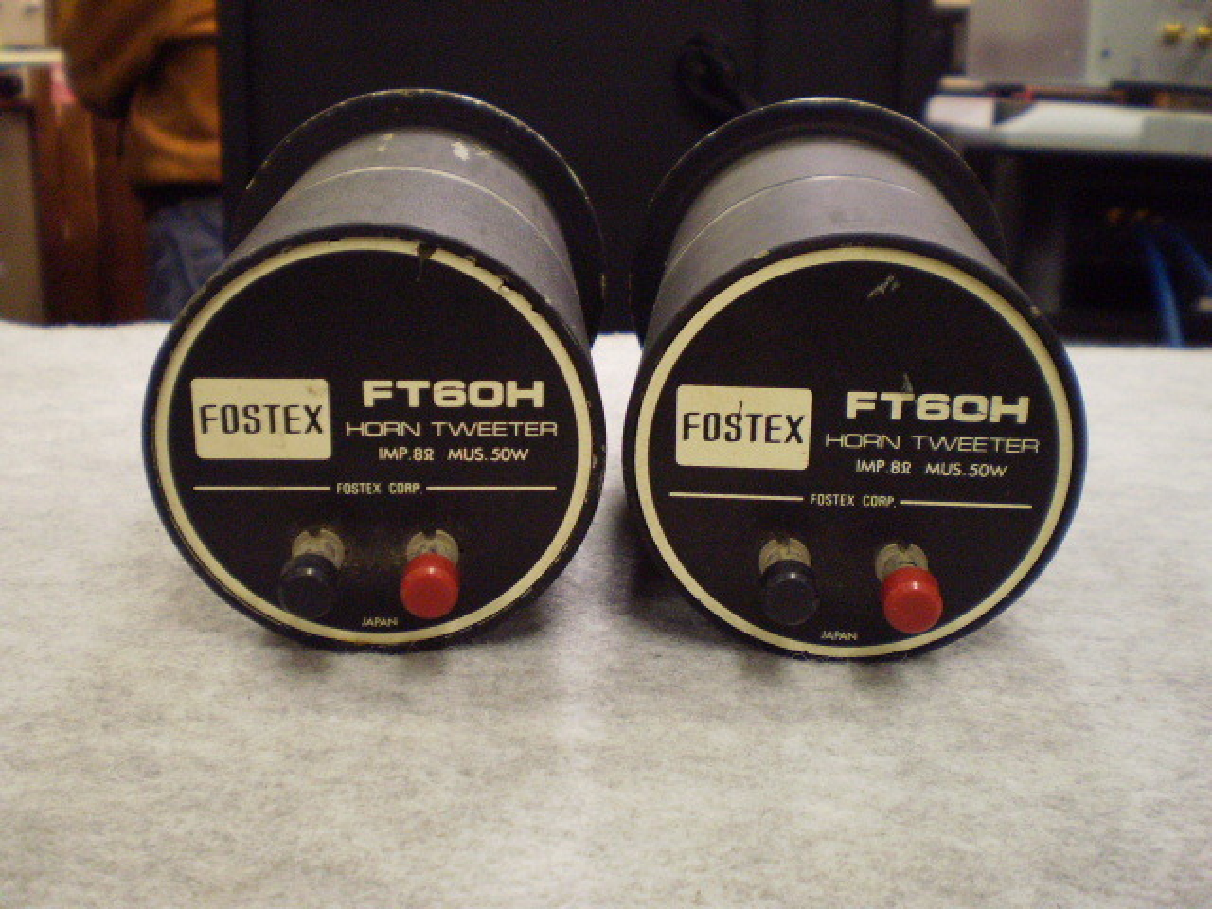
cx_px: 606
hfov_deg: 51.4
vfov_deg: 39.7
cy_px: 454
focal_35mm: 36
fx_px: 1260
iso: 400
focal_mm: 6.3
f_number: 3.1
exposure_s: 1/60
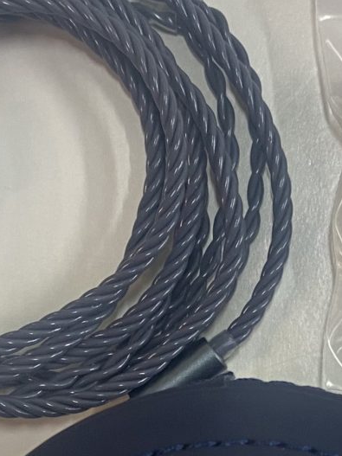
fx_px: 1331
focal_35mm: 101
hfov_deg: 14.3
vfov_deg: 18.7
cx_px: 394
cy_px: 498
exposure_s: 1/60
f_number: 1.8
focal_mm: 4.25
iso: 100
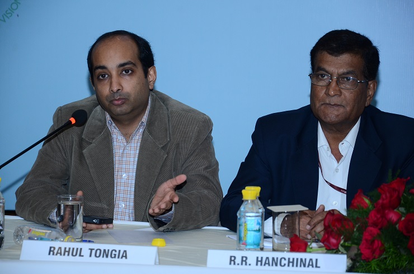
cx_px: 207
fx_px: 1807
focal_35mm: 158
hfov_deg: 13.1
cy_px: 137
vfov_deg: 8.7
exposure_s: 1/80
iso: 640
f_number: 5.6
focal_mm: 105
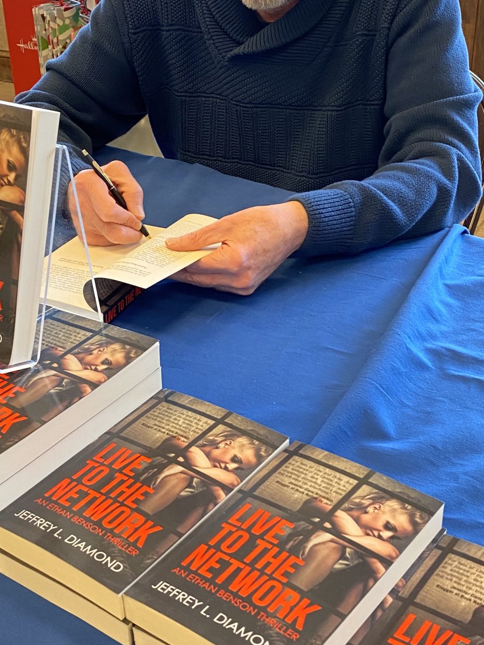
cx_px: 187
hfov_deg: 28.0
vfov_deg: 36.8
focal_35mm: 52
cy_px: 322
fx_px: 969
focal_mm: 4.25
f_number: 1.8
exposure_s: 1/60
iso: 125
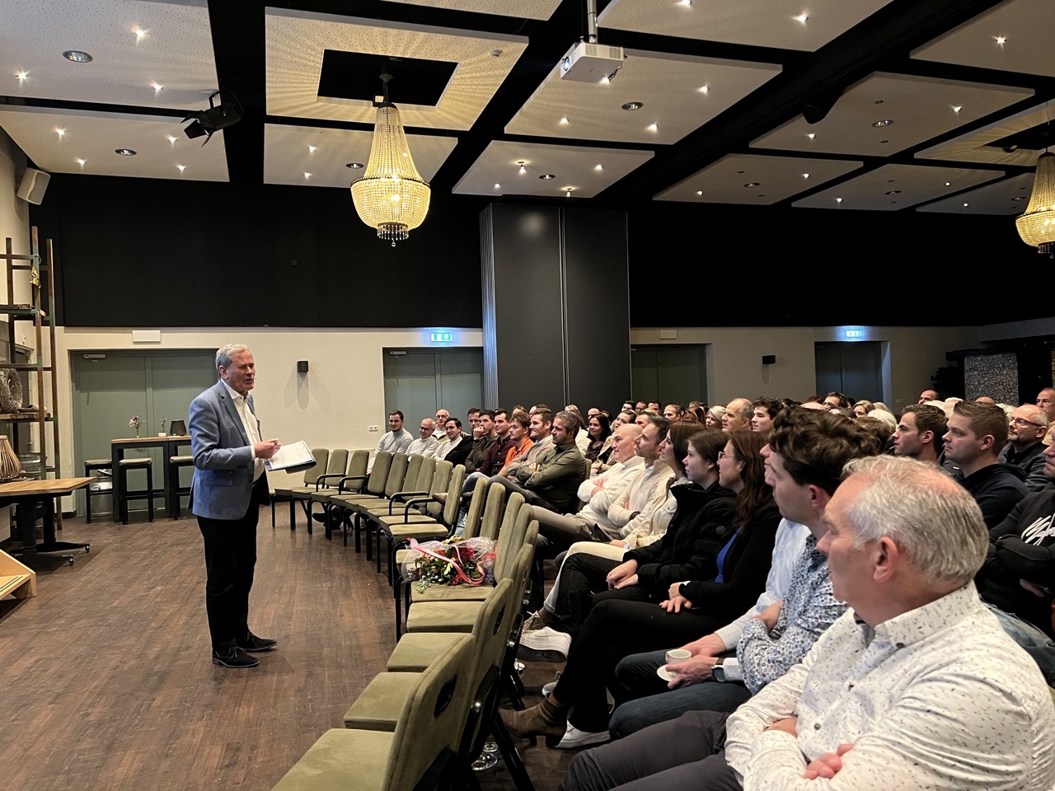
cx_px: 528
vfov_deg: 53.1
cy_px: 396
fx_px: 792
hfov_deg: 67.3
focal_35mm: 26
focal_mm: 5.7
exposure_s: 1/33
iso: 400
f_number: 1.5
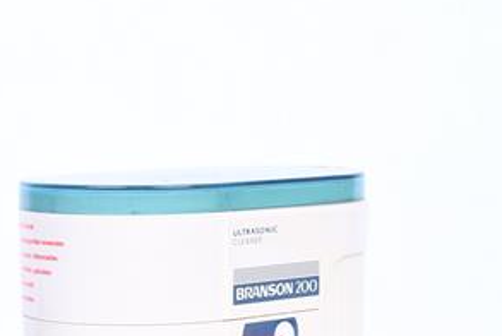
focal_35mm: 137
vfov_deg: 10.0
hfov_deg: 14.9
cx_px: 147
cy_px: 276
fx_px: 1912
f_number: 14
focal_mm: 45
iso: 200
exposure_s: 1/200
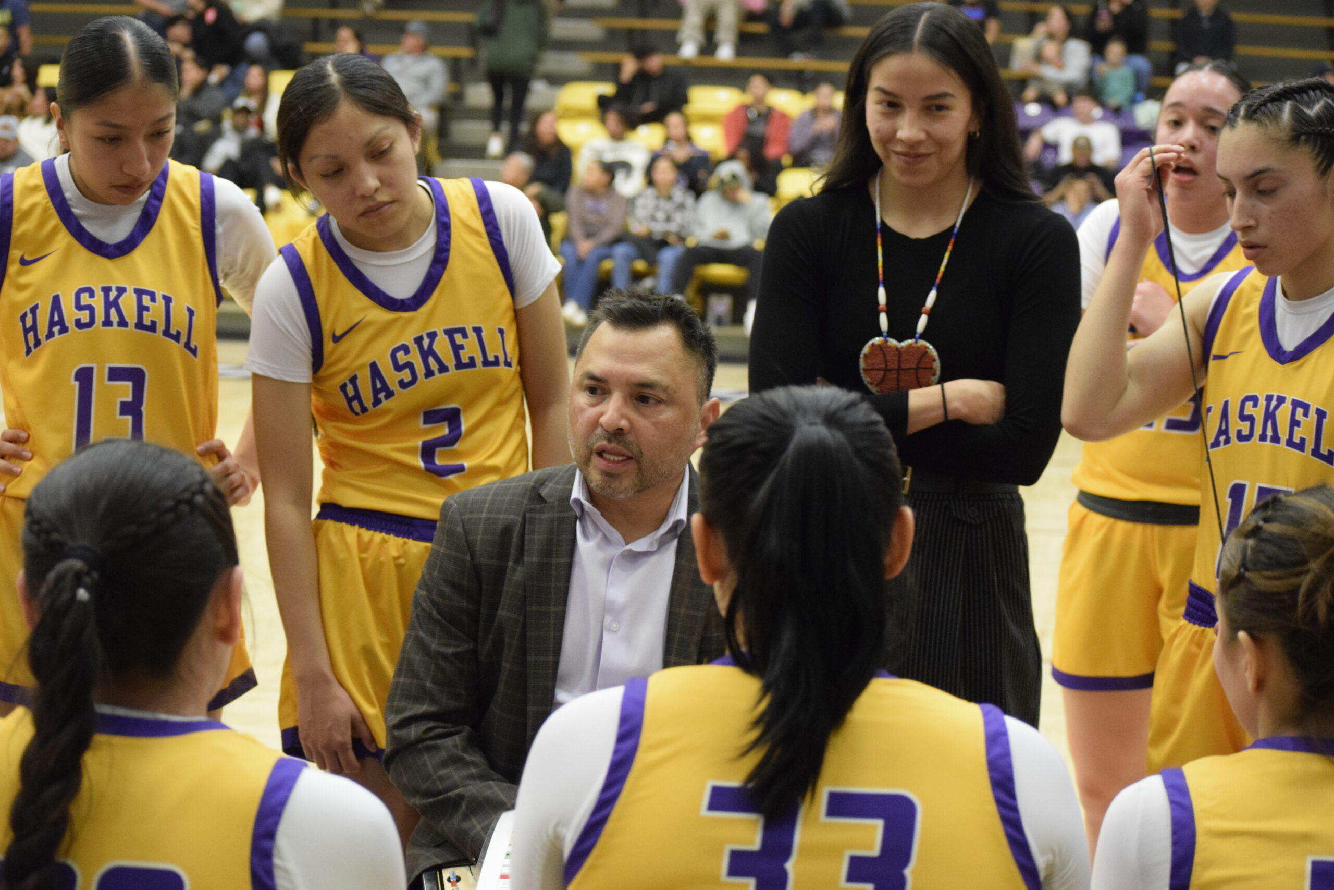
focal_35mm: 82
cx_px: 667
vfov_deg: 16.6
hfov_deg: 24.6
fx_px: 3057
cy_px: 445
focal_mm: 55
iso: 3200
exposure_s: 1/160
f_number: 4
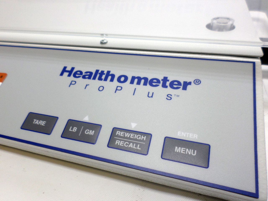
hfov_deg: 69.4
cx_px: 134
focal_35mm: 25
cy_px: 100
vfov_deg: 54.9
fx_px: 194
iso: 80
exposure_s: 1/45
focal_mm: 4.5
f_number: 2.5
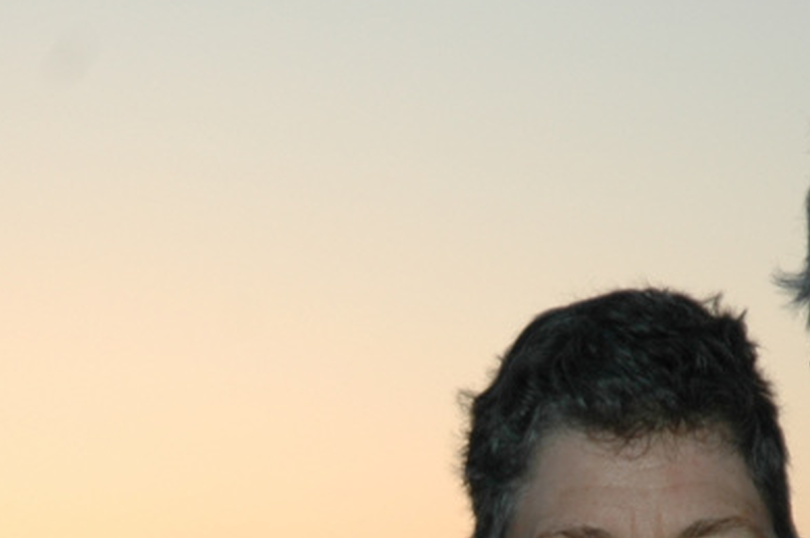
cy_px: 774
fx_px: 6202
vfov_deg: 4.9
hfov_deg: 7.5
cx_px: 253
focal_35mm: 276
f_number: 4.5
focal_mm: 56
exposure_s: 1/200
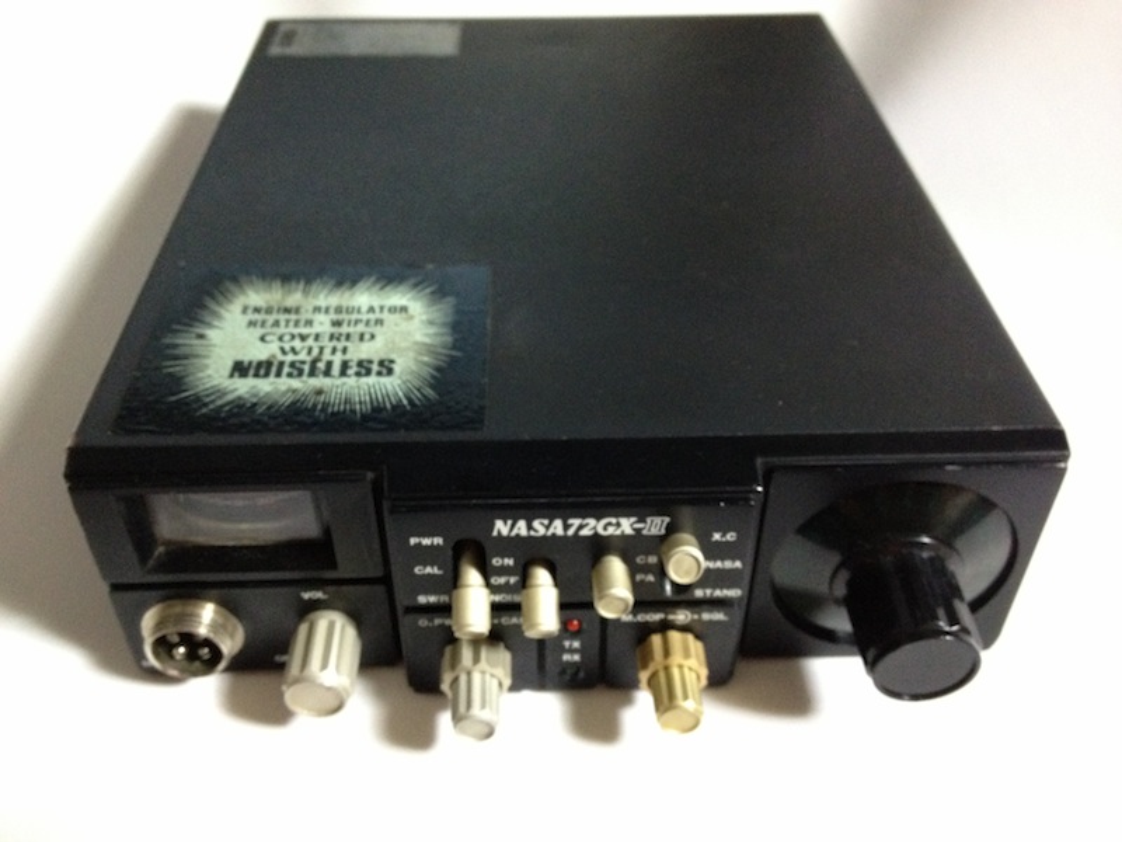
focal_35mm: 35
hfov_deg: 52.6
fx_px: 1134
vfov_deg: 40.7
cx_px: 561
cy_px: 421
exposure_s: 1/15
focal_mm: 4.28
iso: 400
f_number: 2.4
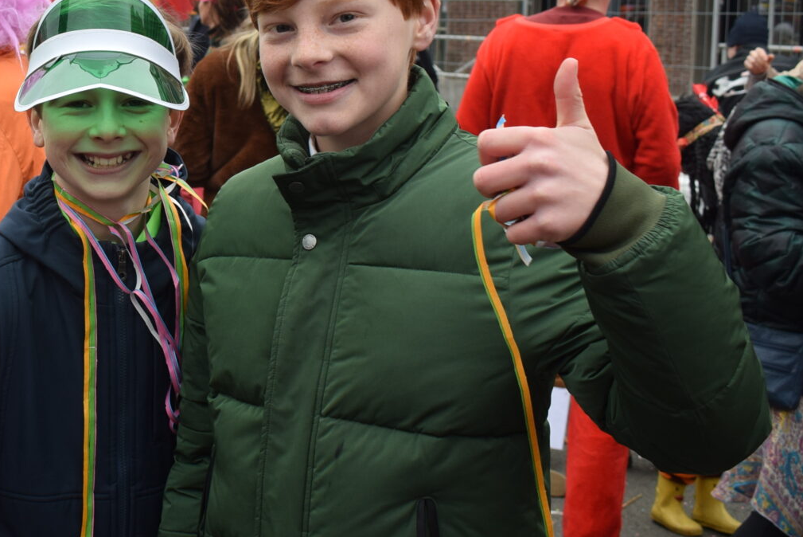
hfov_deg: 28.6
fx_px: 1495
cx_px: 44
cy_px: 172
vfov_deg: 20.3
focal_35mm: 67
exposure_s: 1/125
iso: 200
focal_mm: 22
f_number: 5.6
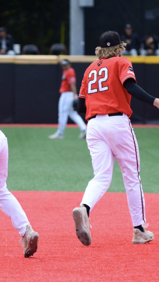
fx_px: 3537
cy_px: 141
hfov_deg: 2.6
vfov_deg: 4.6
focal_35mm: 472
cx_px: 44
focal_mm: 200
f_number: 4.5
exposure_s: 1/4000
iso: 1600
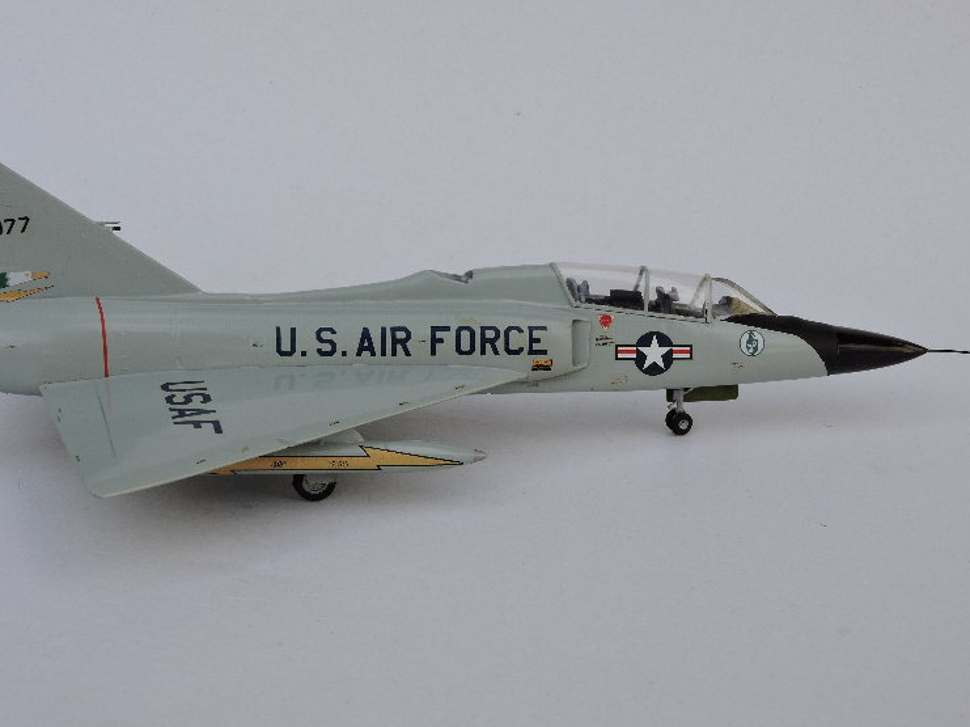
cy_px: 322
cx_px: 435
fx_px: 2213
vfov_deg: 18.6
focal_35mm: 79
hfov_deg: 24.7
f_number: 4.2
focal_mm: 11.6
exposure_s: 1/320
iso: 100
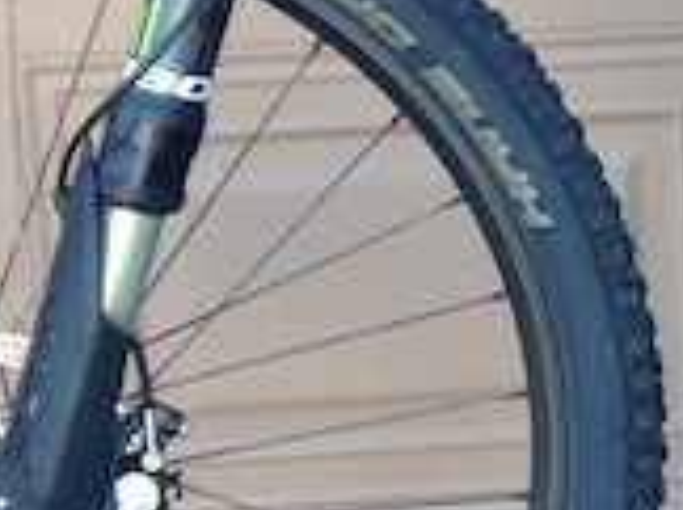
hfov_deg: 11.9
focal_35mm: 163
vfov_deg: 9.1
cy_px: 101
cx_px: 797
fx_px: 3211
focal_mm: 4.12
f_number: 2.4
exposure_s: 1/127
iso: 50
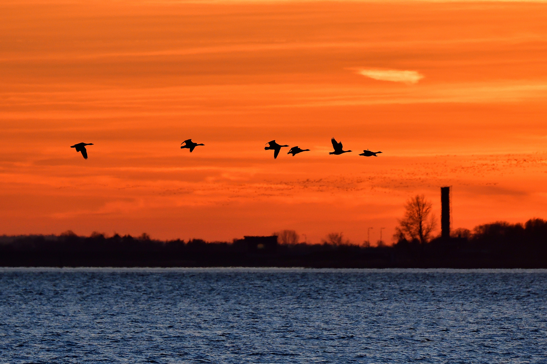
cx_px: 274
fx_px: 9116
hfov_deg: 3.4
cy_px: 182
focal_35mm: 600
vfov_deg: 2.3
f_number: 9
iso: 1250
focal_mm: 400
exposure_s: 1/1600
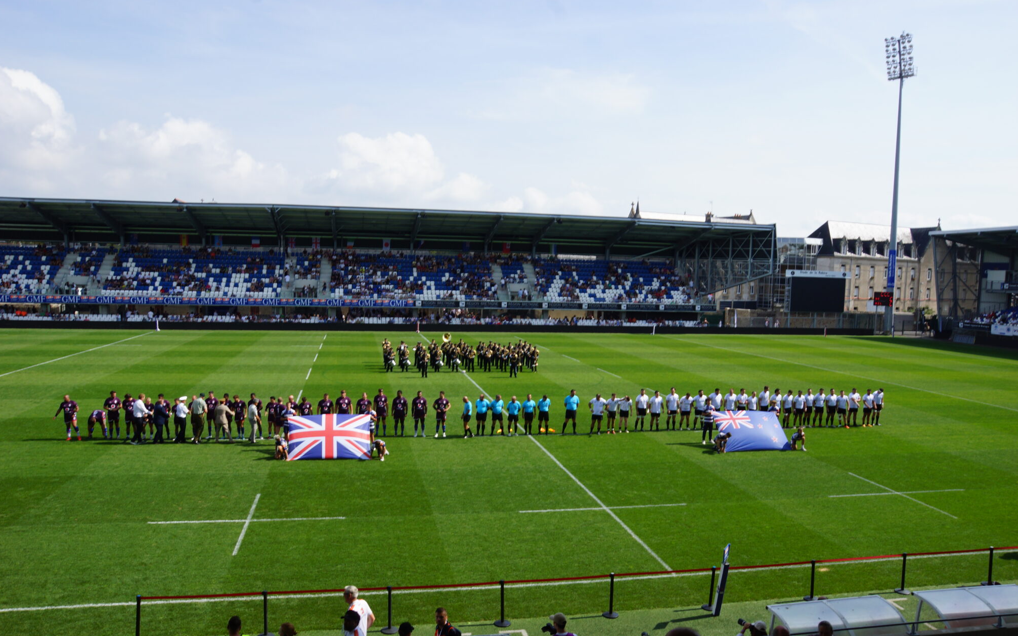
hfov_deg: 66.5
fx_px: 777
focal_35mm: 28
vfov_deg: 44.5
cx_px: 506
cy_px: 334
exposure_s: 1/160
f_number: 13
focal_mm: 18
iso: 100
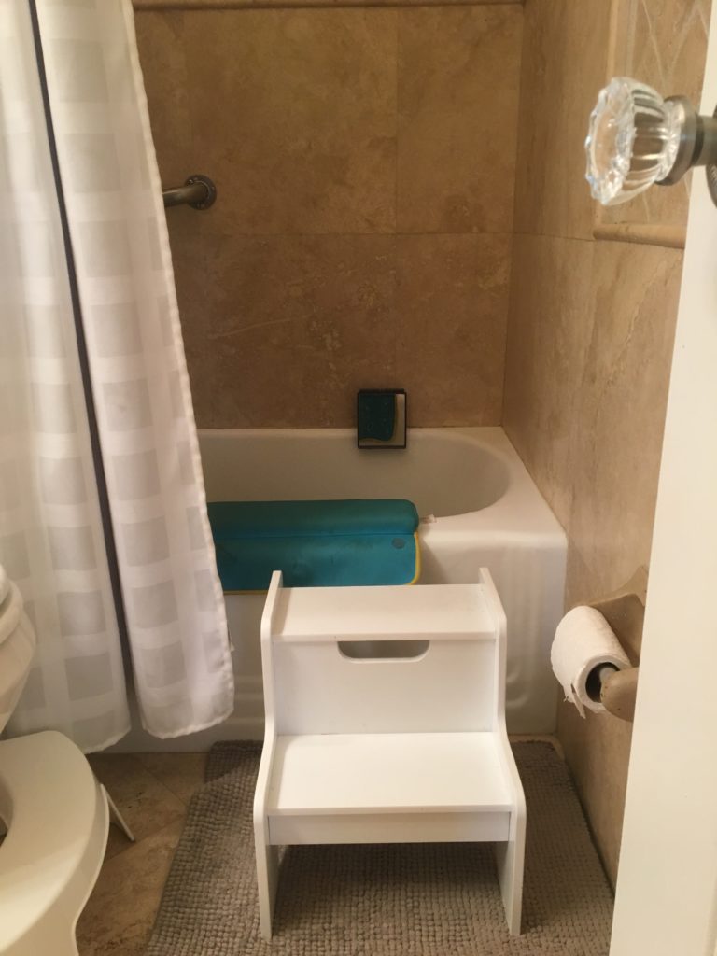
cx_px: 358
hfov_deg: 48.2
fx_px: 801
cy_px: 478
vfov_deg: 61.7
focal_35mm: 29
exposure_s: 1/30
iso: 100
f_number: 2.2
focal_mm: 4.15
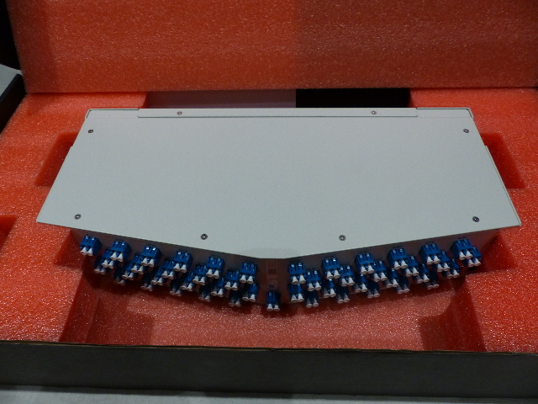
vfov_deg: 54.9
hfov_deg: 69.4
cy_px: 202
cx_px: 269
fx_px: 389
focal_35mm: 25
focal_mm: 4.5
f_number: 2.8
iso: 250
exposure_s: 1/60
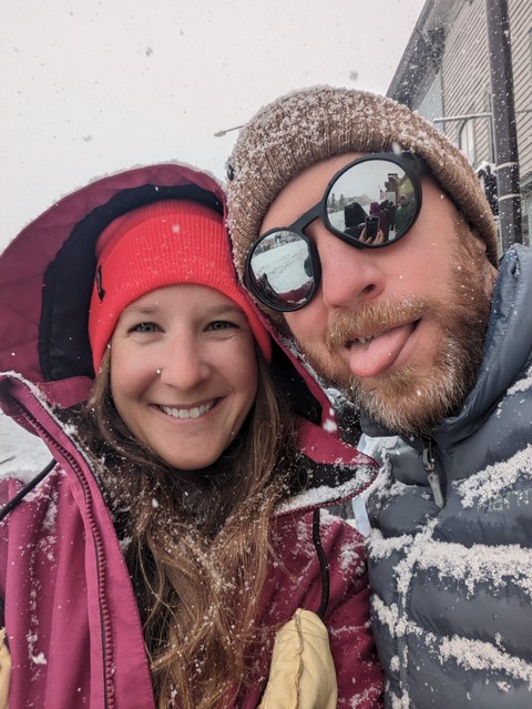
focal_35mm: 24
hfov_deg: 56.9
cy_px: 354
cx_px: 266
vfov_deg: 71.6
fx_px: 491
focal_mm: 2.51
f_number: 2
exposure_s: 1/906
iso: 33
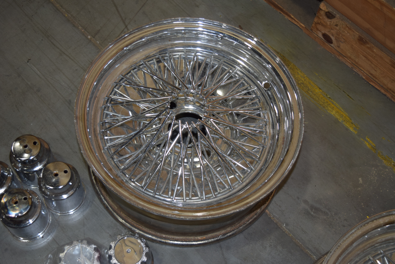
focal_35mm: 46
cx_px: 198
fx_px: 511
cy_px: 132
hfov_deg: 42.3
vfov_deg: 29.0
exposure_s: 1/40
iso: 400
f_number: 4.2
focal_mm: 31
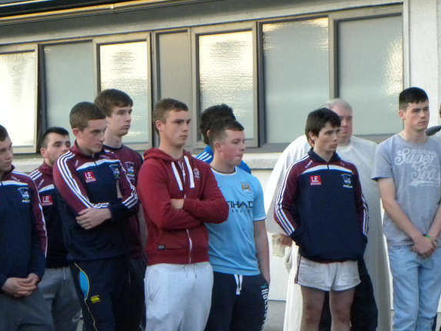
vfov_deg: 8.8
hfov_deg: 11.7
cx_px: 240
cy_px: 182
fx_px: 2153
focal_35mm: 169
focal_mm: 16.9
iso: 400
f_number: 4
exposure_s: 1/88.1
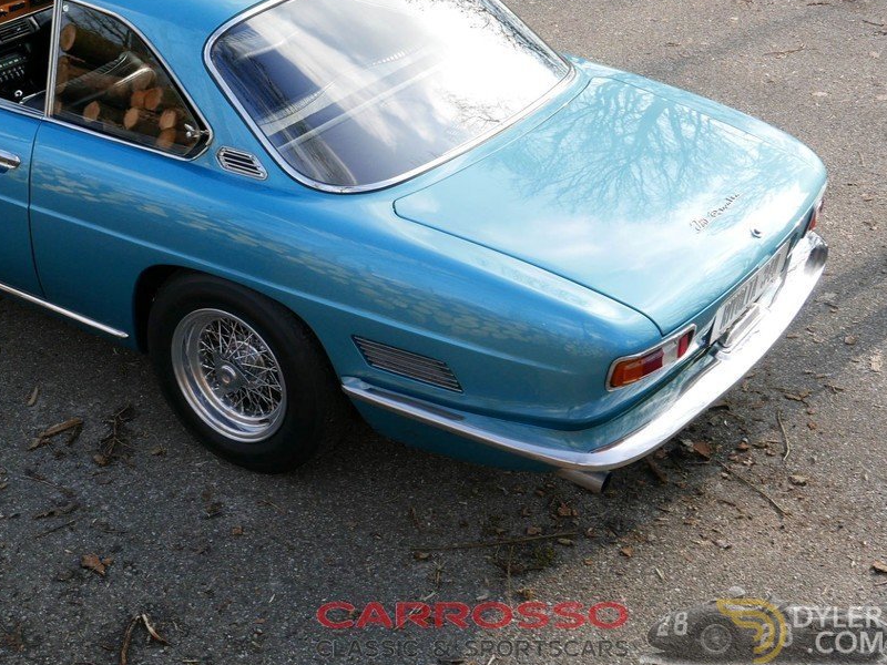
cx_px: 228
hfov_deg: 30.7
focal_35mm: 62
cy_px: 232
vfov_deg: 23.6
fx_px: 1589
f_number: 5.6
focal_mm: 19.3
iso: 200
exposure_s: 1/160
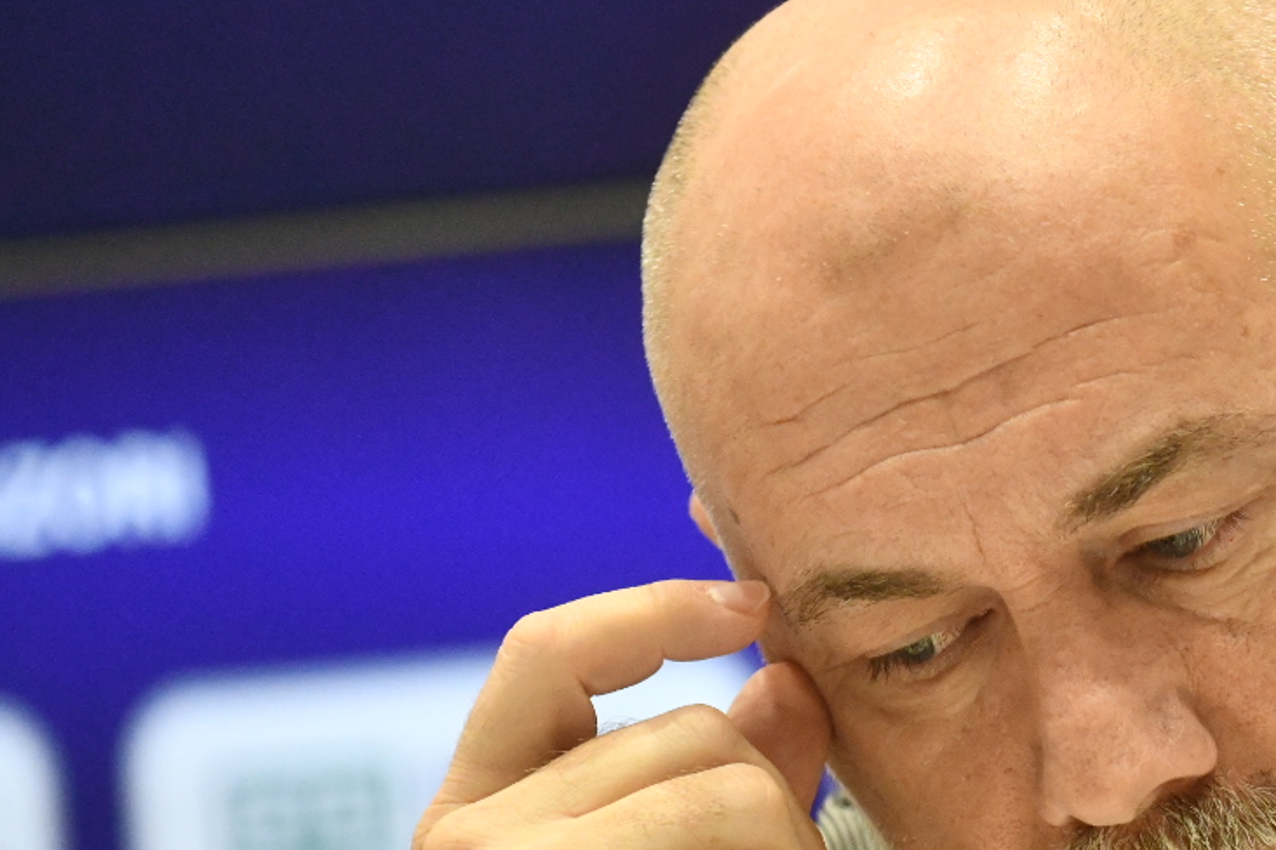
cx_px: 1267
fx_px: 13710
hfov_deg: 5.3
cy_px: 639
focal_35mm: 387
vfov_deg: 3.5
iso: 6400
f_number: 4
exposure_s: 1/1600
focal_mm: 175
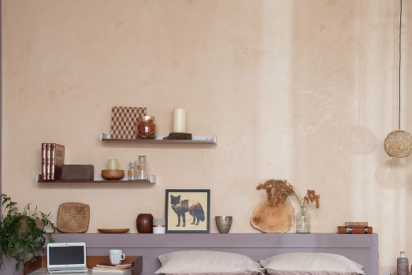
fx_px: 744
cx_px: 257
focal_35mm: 65
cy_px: 212
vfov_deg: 20.7
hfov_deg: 30.8
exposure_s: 10
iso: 250
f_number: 11
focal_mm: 34
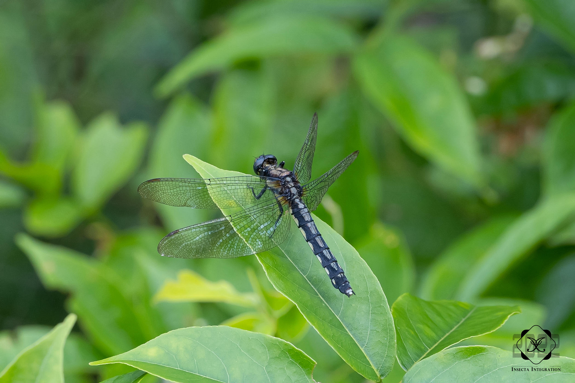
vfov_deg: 13.0
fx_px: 1677
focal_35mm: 105
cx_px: 288
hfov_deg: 19.5
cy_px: 192
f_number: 8
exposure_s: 1/250
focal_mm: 105
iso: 320
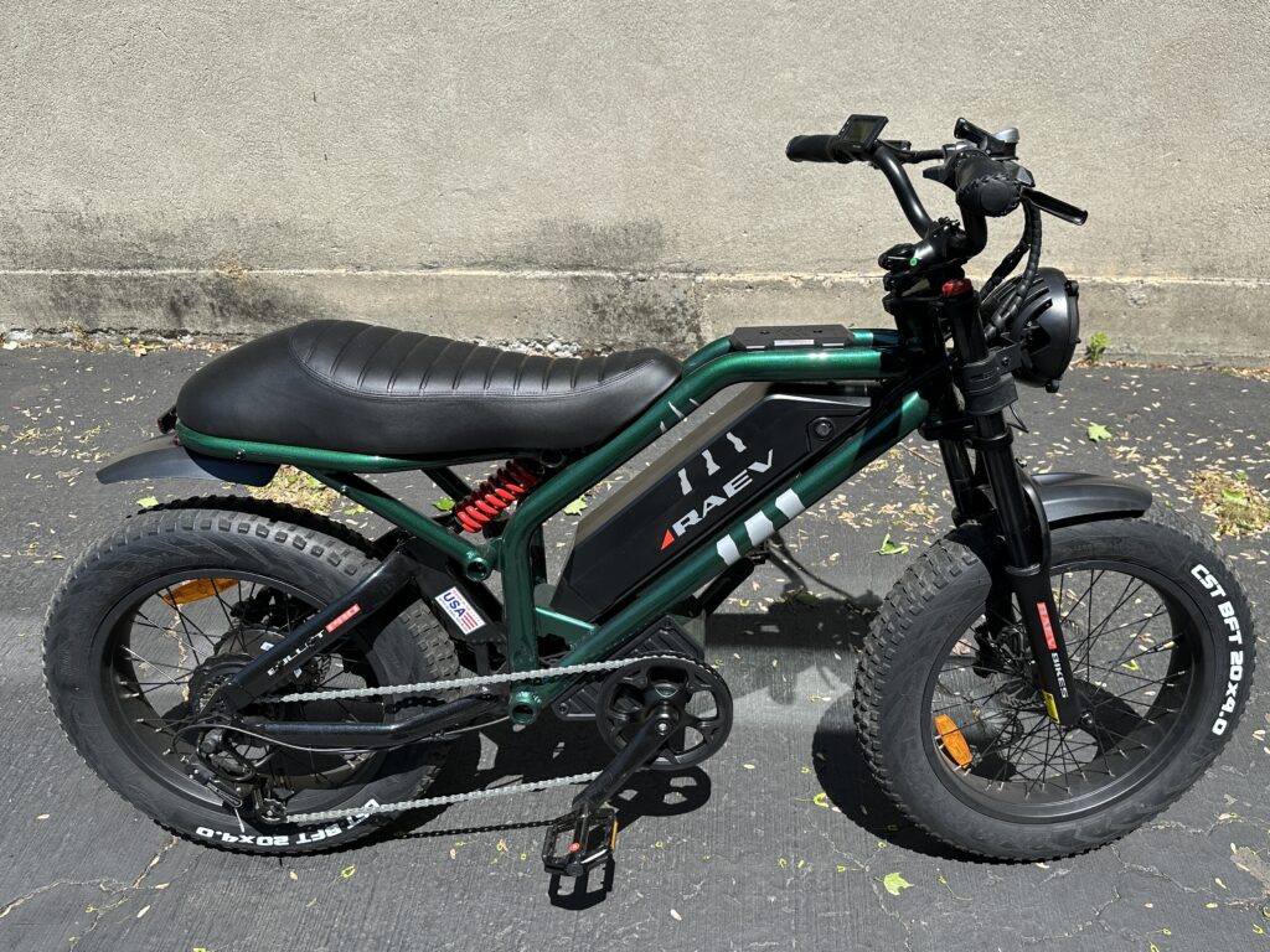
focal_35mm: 24
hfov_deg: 71.6
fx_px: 881
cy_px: 476
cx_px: 635
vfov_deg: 56.8
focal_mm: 6.86
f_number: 1.78
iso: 80
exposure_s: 1/3058
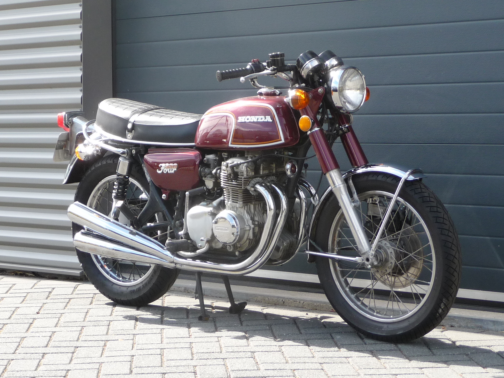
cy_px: 189
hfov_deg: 23.3
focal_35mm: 84
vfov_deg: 17.6
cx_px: 252
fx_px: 1223
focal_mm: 8.5
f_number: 4.2
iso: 100
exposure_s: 1/160
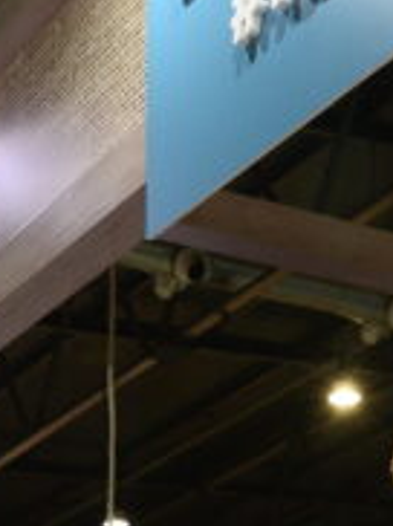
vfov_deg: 12.6
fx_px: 2094
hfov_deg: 10.7
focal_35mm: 138
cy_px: 1040
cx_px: 225
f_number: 8
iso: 1600
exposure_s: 1/30
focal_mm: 29
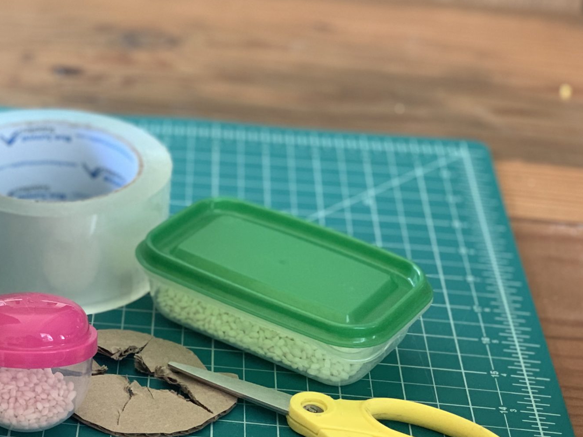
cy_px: 194
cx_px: 32
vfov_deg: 14.8
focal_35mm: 100
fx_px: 1684
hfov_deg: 19.2
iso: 125
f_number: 2.4
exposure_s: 1/77
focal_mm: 6
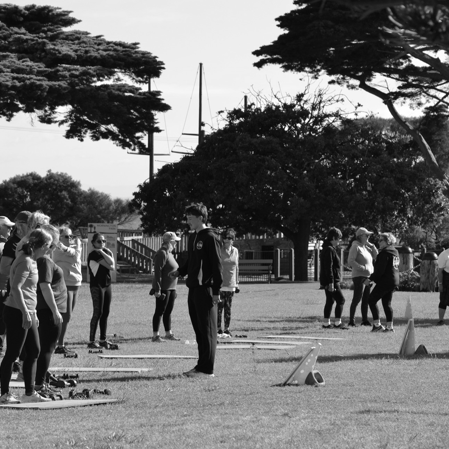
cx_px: 225
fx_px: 2319
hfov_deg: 11.1
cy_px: 223
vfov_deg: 11.1
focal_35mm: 158
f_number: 8
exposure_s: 1/250
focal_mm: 80
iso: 100
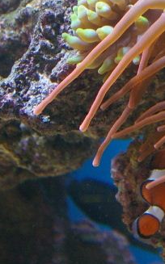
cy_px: 69
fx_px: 1062
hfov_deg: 8.4
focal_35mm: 147
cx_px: 351
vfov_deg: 14.1
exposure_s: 1/60
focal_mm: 35
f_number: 4.5
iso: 800
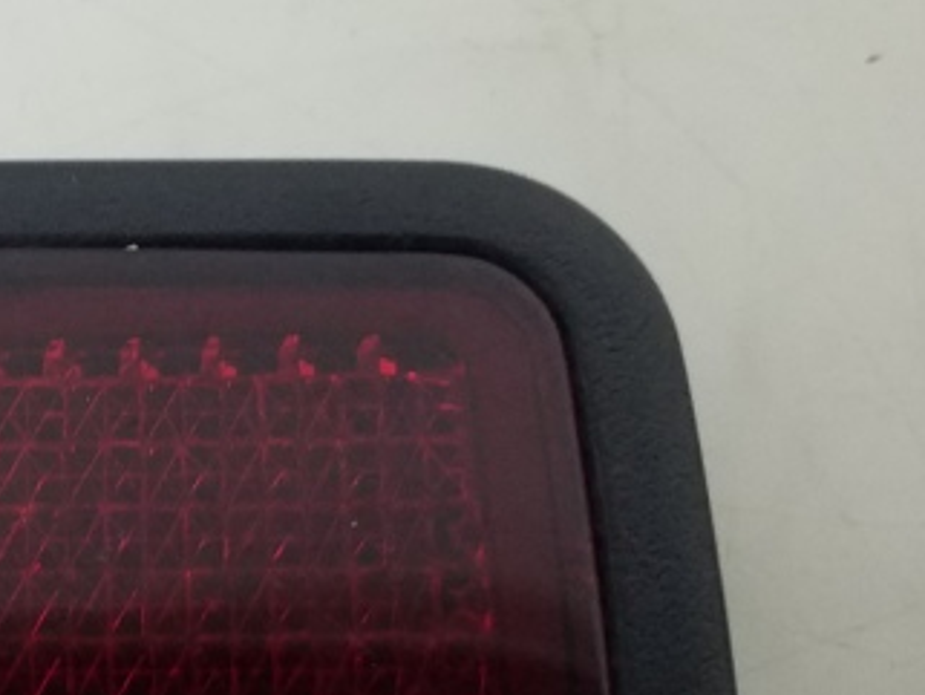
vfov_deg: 17.0
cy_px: 577
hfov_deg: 21.3
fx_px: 2299
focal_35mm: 86
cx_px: -150
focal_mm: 3.6
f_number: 1.9
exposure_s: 1/50
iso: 200
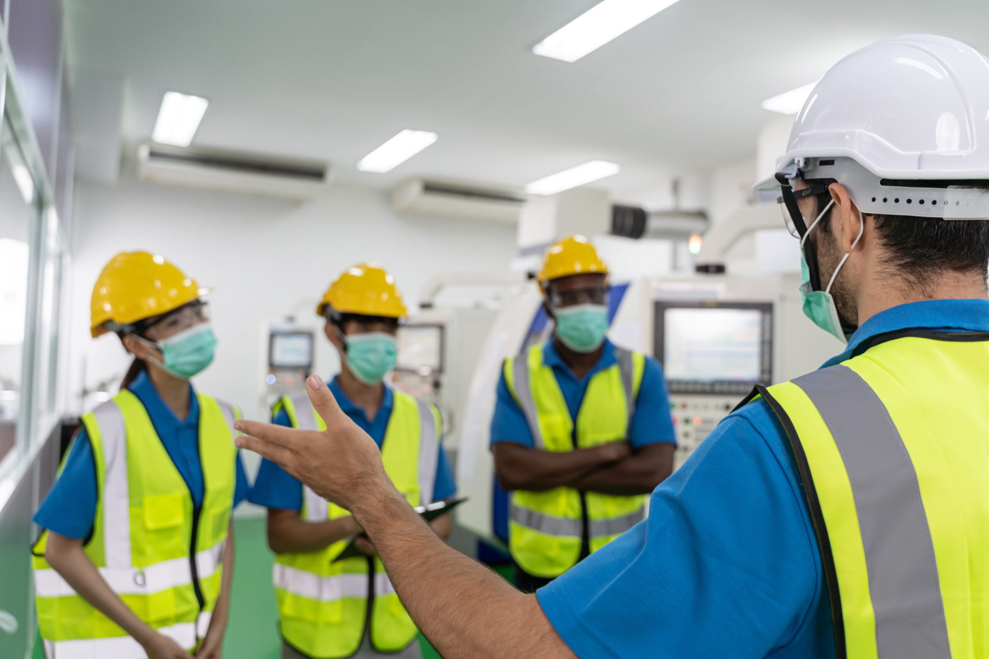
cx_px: 494
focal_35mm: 28
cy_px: 330
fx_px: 769
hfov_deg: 65.5
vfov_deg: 46.4
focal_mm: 28
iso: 500
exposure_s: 1/125
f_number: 3.2
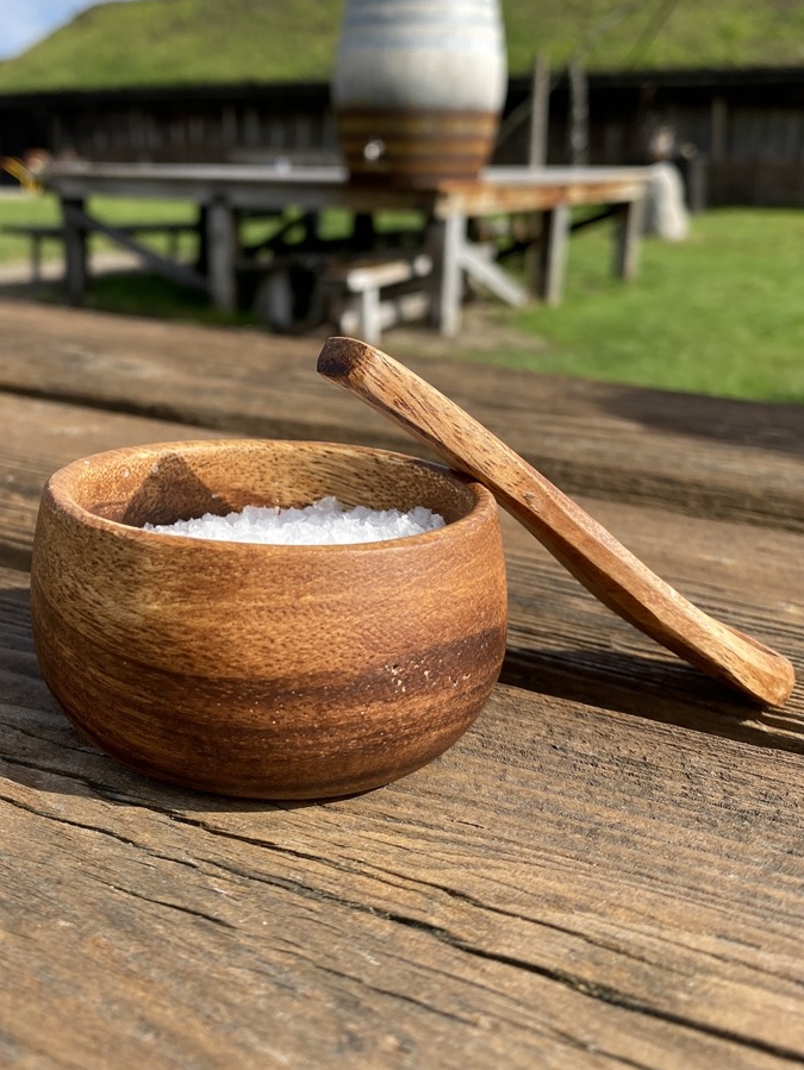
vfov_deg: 49.6
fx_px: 1145
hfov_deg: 38.3
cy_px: 398
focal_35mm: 37
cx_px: 270
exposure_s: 1/2463
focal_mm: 4.25
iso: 32
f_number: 1.8
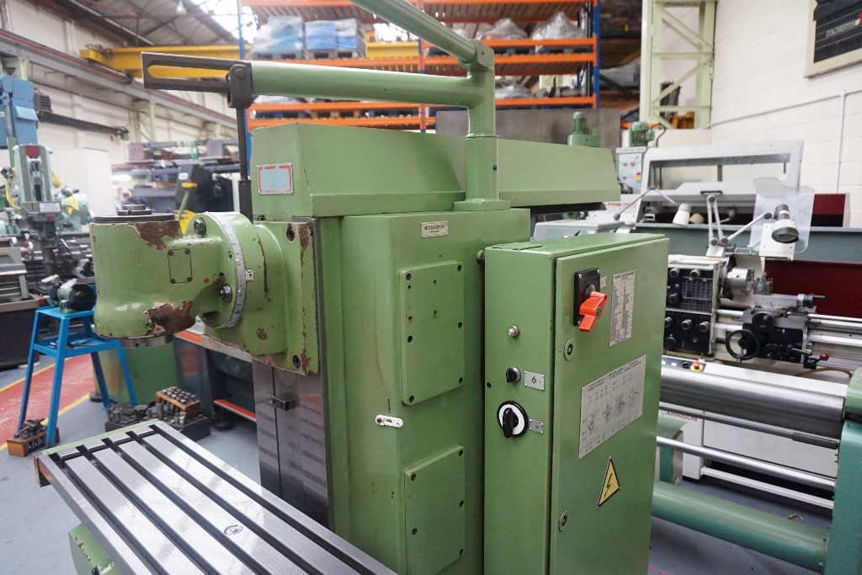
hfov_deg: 73.7
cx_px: 431
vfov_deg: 53.1
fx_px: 575
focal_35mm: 24
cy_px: 288
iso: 3200
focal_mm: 16
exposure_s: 1/160
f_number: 3.5
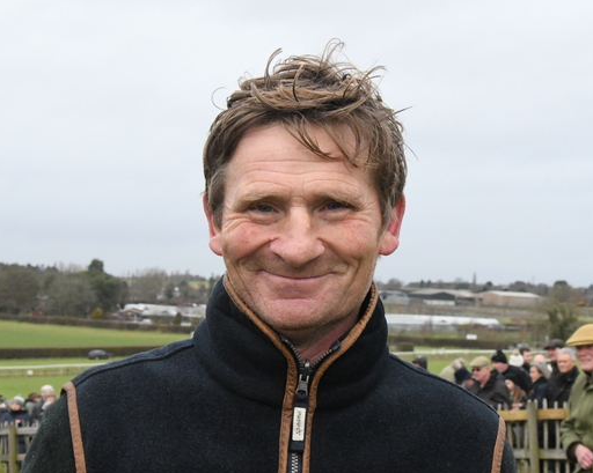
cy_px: 269
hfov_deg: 21.7
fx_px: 1544
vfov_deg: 17.4
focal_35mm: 88
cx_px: 292
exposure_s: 1/800
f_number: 14
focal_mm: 40
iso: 5000
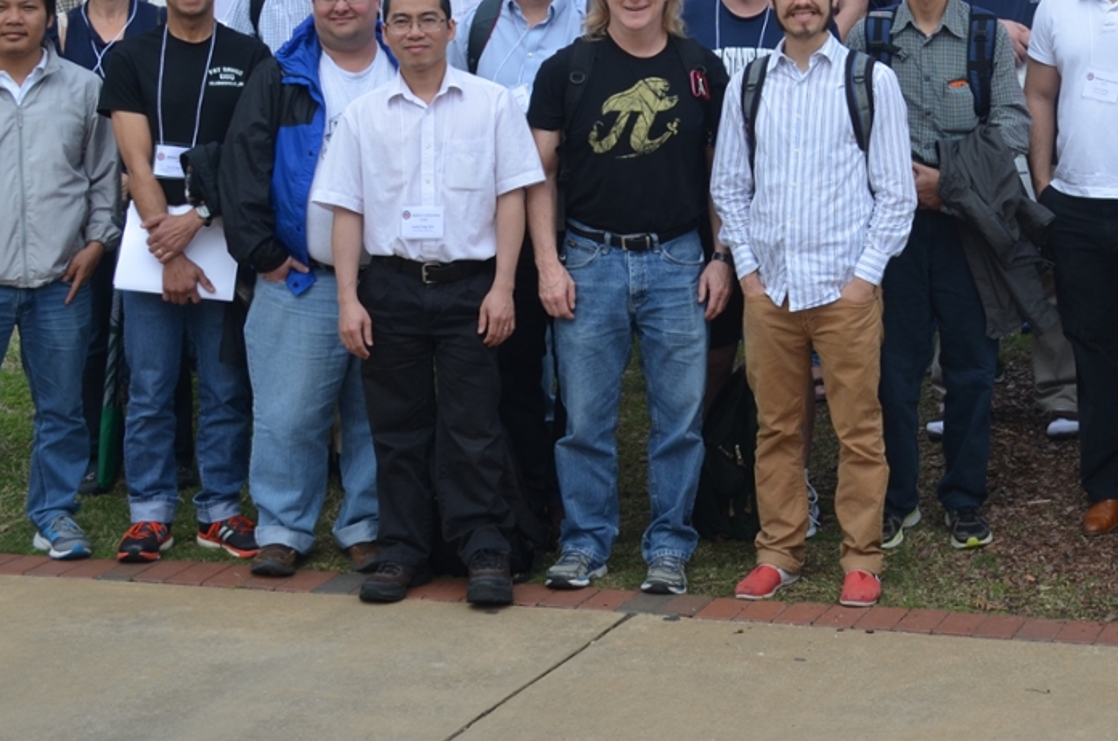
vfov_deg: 15.9
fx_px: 2603
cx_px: 1018
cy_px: -2
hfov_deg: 23.6
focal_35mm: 84
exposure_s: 1/250
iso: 140
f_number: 8
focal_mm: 26
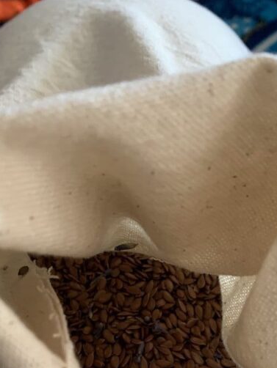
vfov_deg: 32.9
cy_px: 375
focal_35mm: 53
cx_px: 223
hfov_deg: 27.0
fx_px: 565
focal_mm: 4.25
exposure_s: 1/60
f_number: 1.8
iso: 250
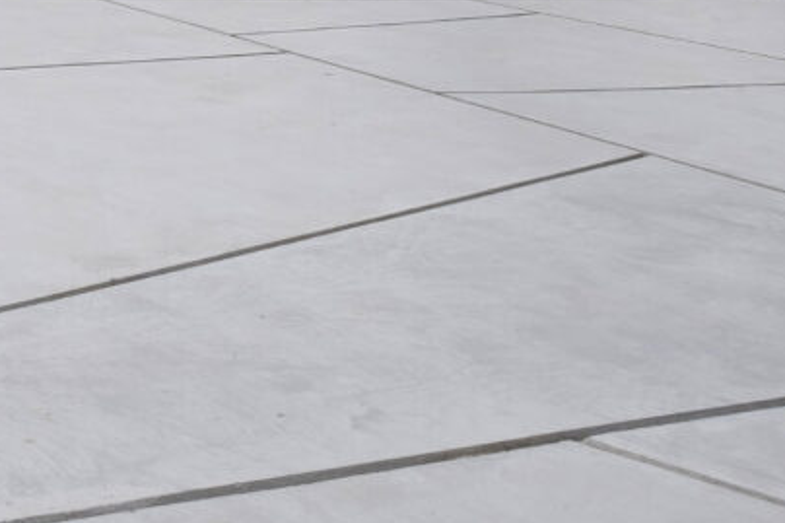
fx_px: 1242
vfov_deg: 19.5
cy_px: -340
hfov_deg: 25.0
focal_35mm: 57
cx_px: -445
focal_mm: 10
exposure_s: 1/200
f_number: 11
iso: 200
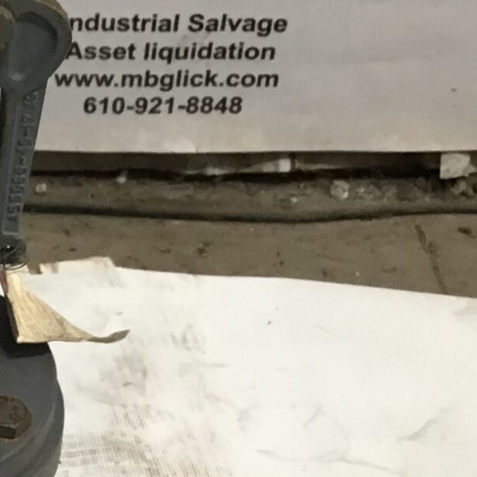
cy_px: 335
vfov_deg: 15.1
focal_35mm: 115
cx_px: -184
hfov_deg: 14.4
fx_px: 1793
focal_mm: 3.3
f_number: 2.4
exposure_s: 1/30
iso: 80
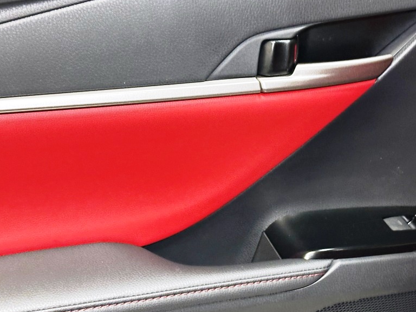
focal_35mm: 64
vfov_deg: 22.9
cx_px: 269
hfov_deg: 30.1
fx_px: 769
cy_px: 169
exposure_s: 1/30
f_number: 1.78
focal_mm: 6.86
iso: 640
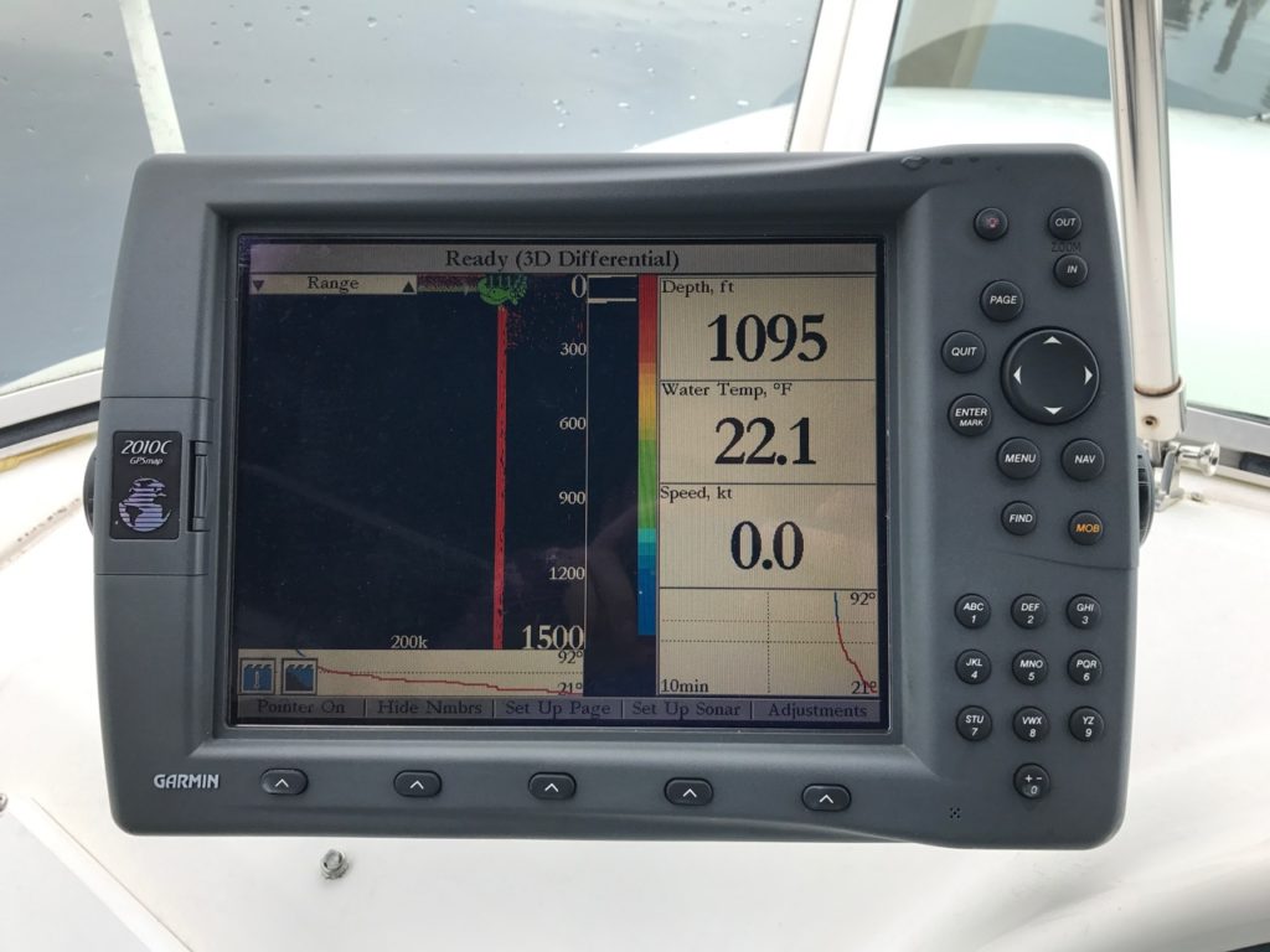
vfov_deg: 49.7
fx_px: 1027
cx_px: 635
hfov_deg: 63.4
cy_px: 476
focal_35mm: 28
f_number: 1.8
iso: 20
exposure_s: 1/754
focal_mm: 3.99
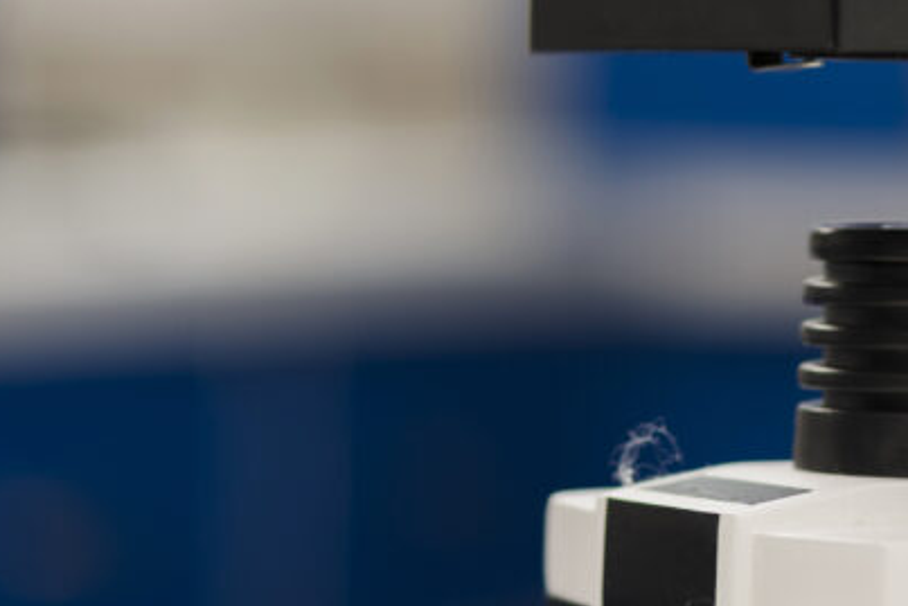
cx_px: 640
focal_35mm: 267
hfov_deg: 7.7
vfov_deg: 5.1
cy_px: -84
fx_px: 6736
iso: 200
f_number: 3.5
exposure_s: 1/160
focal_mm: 105
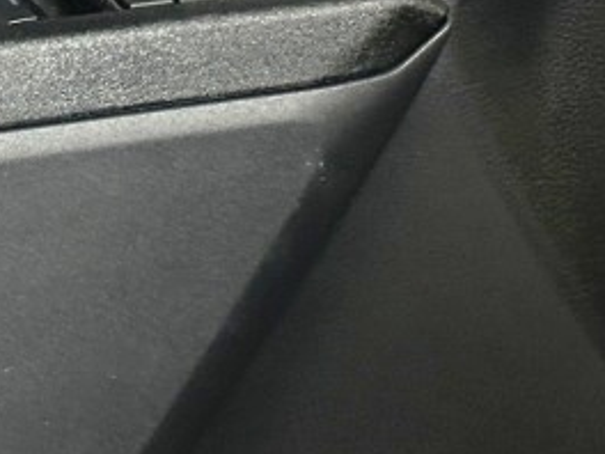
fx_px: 3251
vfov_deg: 8.0
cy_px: 96
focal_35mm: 186
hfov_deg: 10.3
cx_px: -305
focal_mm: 6.86
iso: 640
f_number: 1.78
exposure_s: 1/30
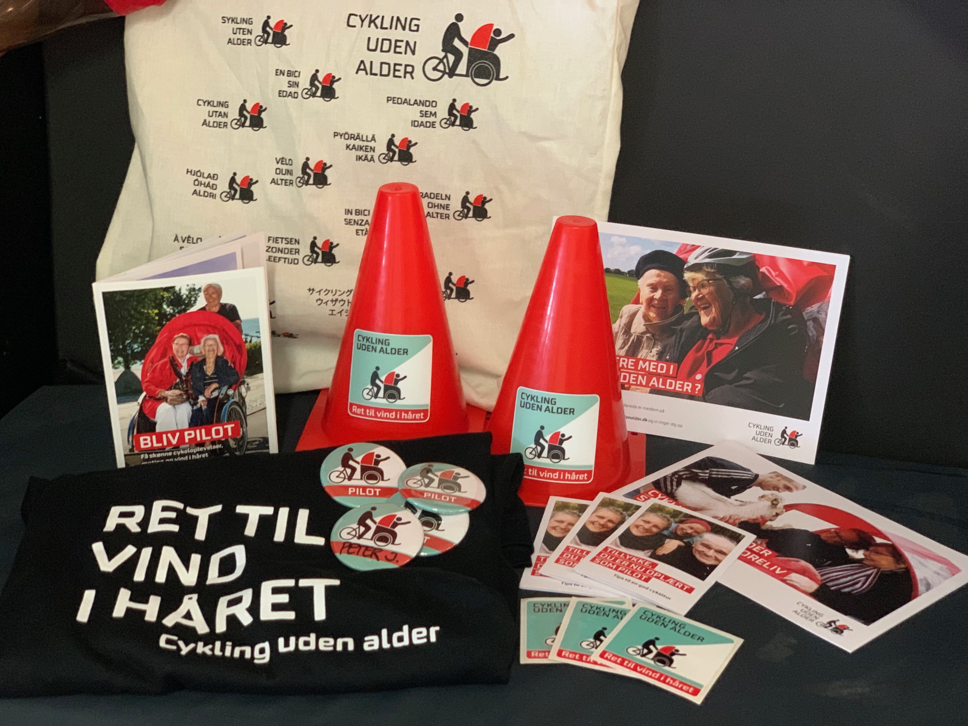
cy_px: 363
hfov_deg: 36.8
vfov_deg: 28.0
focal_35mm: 52
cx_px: 484
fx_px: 1454
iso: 320
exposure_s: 1/33
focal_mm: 6
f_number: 2.4
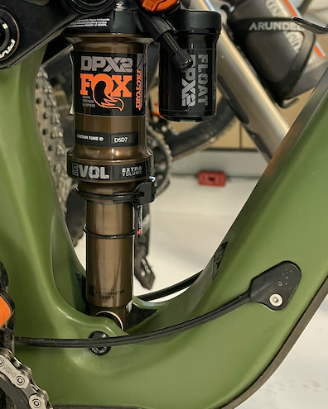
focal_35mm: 41
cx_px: 120
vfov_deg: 42.9
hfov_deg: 36.3
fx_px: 498
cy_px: 88
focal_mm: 4.2
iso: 400
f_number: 1.6
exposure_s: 1/60
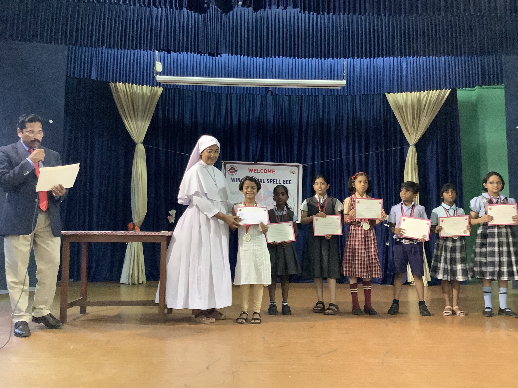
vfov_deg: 45.4
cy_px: 194
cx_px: 259
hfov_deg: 58.4
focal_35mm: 31
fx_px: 464
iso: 320
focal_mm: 3.3
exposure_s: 1/50
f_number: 2.4
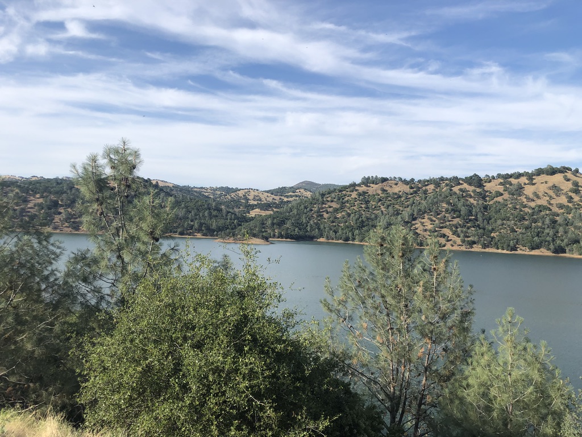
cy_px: 218
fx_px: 471
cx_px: 291
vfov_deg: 49.7
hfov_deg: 63.4
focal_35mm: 28
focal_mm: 4
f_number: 1.8
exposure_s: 1/1919
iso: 20
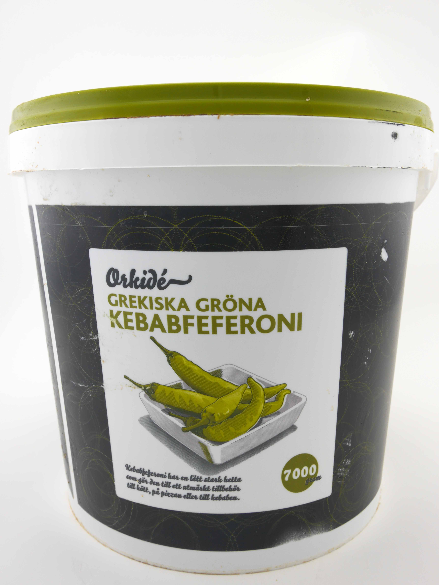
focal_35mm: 32
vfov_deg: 56.8
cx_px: 220
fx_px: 541
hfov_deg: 44.2
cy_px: 292
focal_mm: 16
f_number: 5.6
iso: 200
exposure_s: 1/200
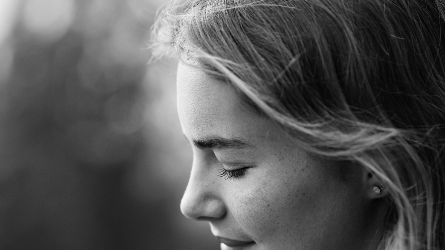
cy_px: 110
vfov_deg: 9.0
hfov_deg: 16.0
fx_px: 1587
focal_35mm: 135
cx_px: 222
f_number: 2.4
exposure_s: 1/3000
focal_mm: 85
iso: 320
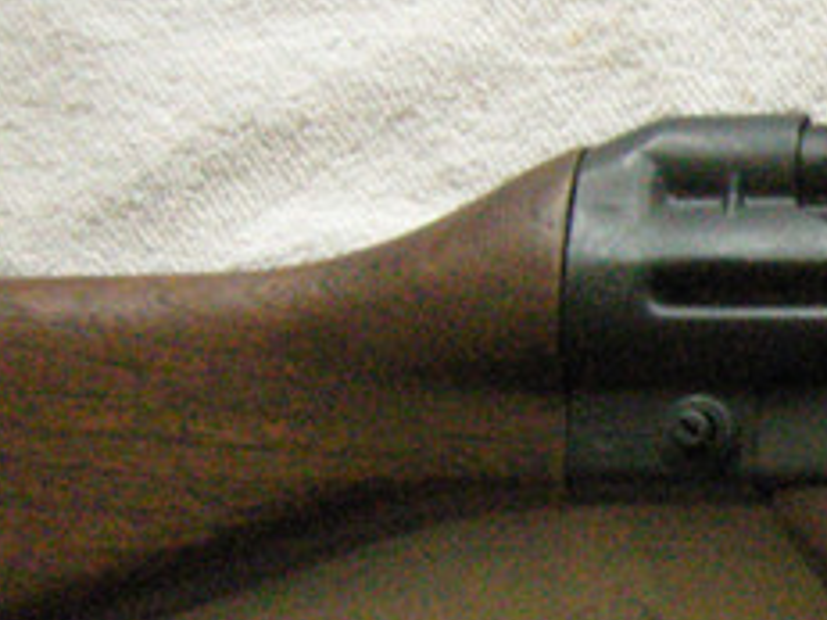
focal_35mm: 157
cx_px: 1169
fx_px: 3749
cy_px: 505
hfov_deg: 12.1
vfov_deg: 9.4
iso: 400
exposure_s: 1/40
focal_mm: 7.3
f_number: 2.8
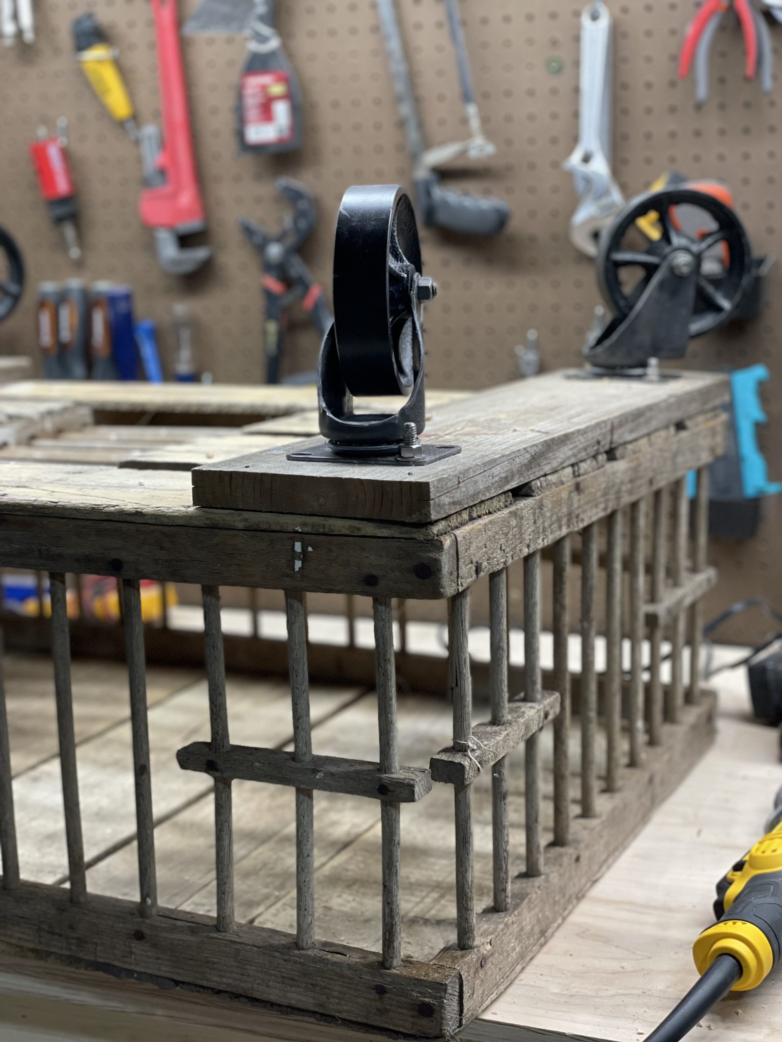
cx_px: 391
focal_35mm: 52
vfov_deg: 36.8
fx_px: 1566
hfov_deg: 28.0
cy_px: 521
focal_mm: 6
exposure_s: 1/120
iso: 200
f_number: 2
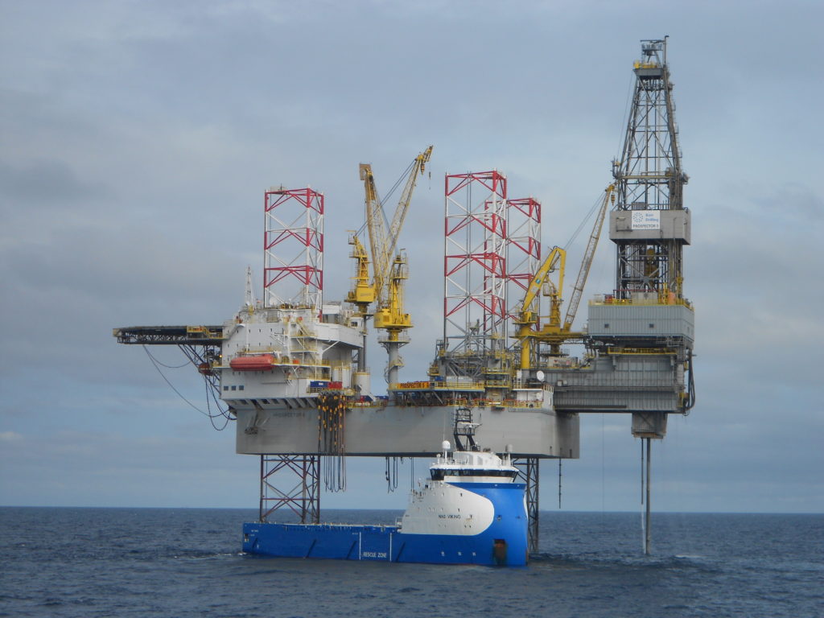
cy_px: 309
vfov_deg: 13.1
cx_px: 412
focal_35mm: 113
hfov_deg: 17.4
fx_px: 2690
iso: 80
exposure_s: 1/500
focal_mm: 20.1
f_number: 6
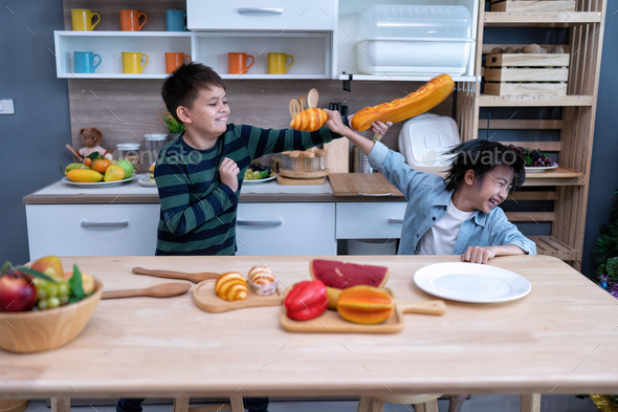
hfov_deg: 54.4
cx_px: 309
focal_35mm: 35
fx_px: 601
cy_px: 206
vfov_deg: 37.8
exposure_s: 1/640
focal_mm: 35
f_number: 1.4
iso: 320
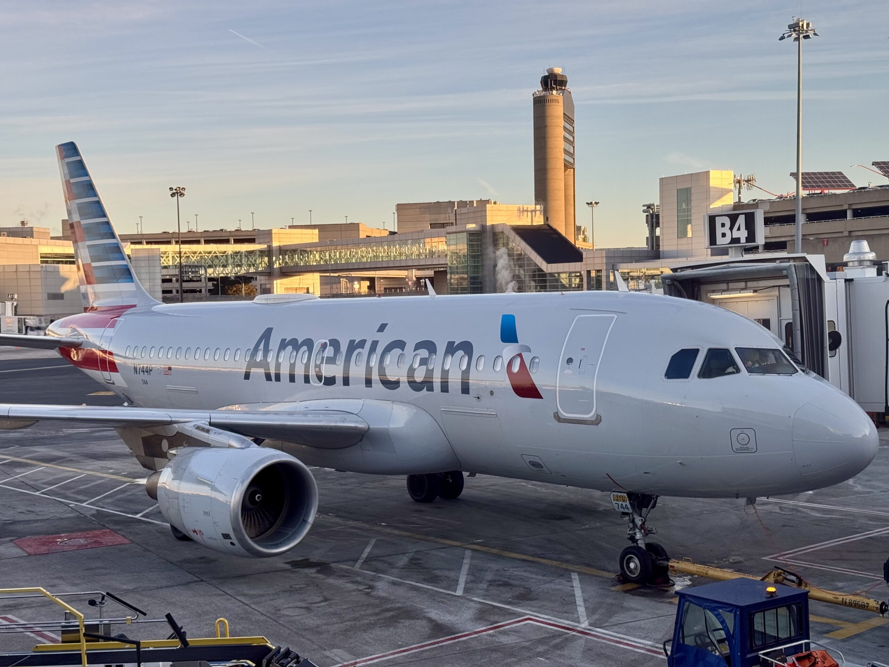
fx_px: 1233
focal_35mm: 48
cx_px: 444
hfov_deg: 39.7
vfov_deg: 30.3
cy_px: 334
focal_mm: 6.76
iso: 64
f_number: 1.78
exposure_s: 1/854
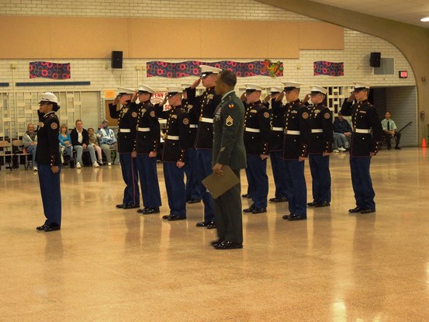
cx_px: 214
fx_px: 855
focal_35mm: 69
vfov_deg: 21.3
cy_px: 161
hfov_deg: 28.2
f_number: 4.4
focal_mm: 12.5
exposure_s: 1/40
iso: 800
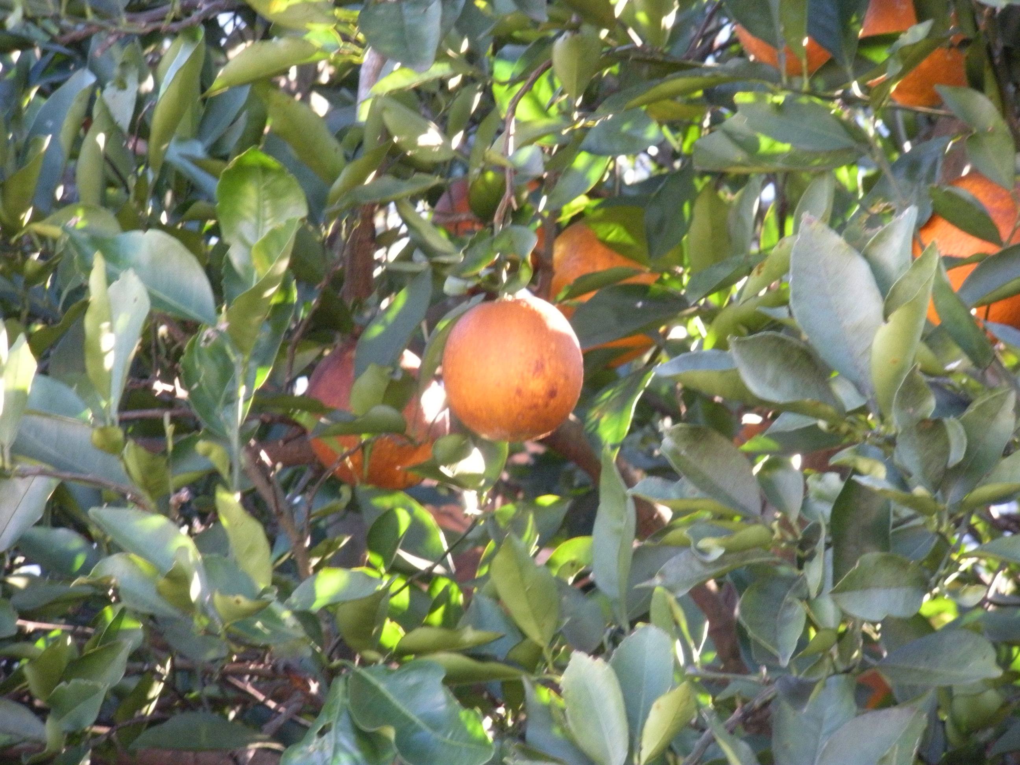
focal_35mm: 180
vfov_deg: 8.2
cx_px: 510
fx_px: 5304
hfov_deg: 11.0
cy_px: 382
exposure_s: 1/50.1
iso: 400
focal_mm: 31.5
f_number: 5.6
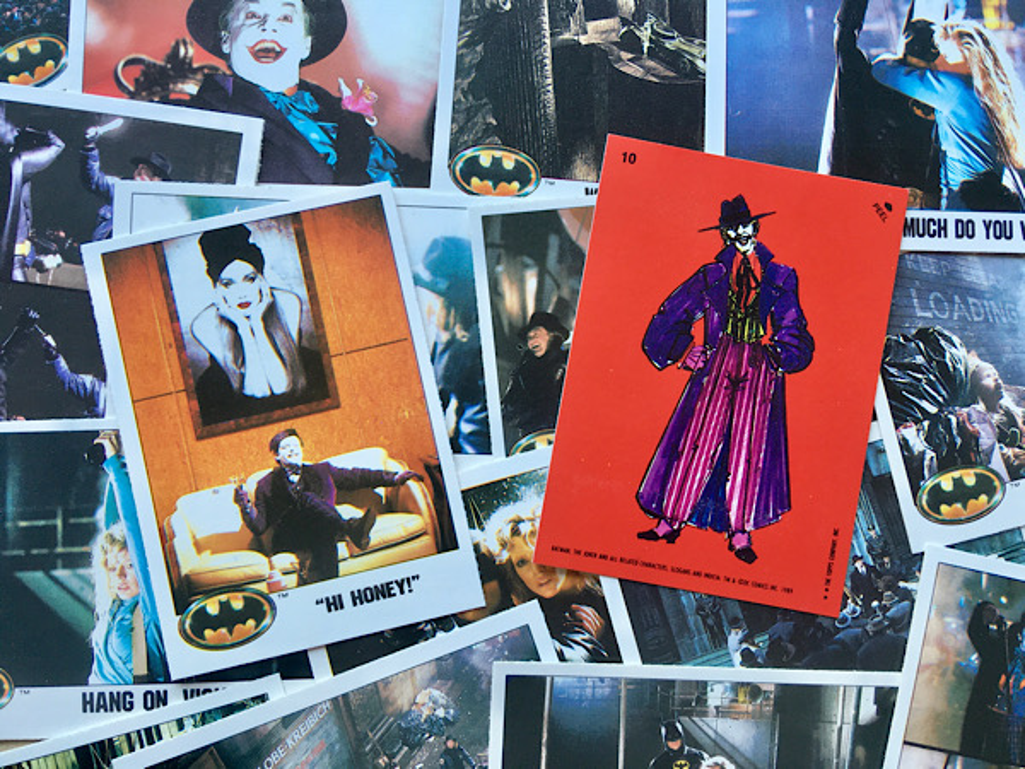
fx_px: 859
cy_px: 384
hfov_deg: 61.7
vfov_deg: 48.2
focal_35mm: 29
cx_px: 512
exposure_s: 1/100
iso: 40
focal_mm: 4.15
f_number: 2.2
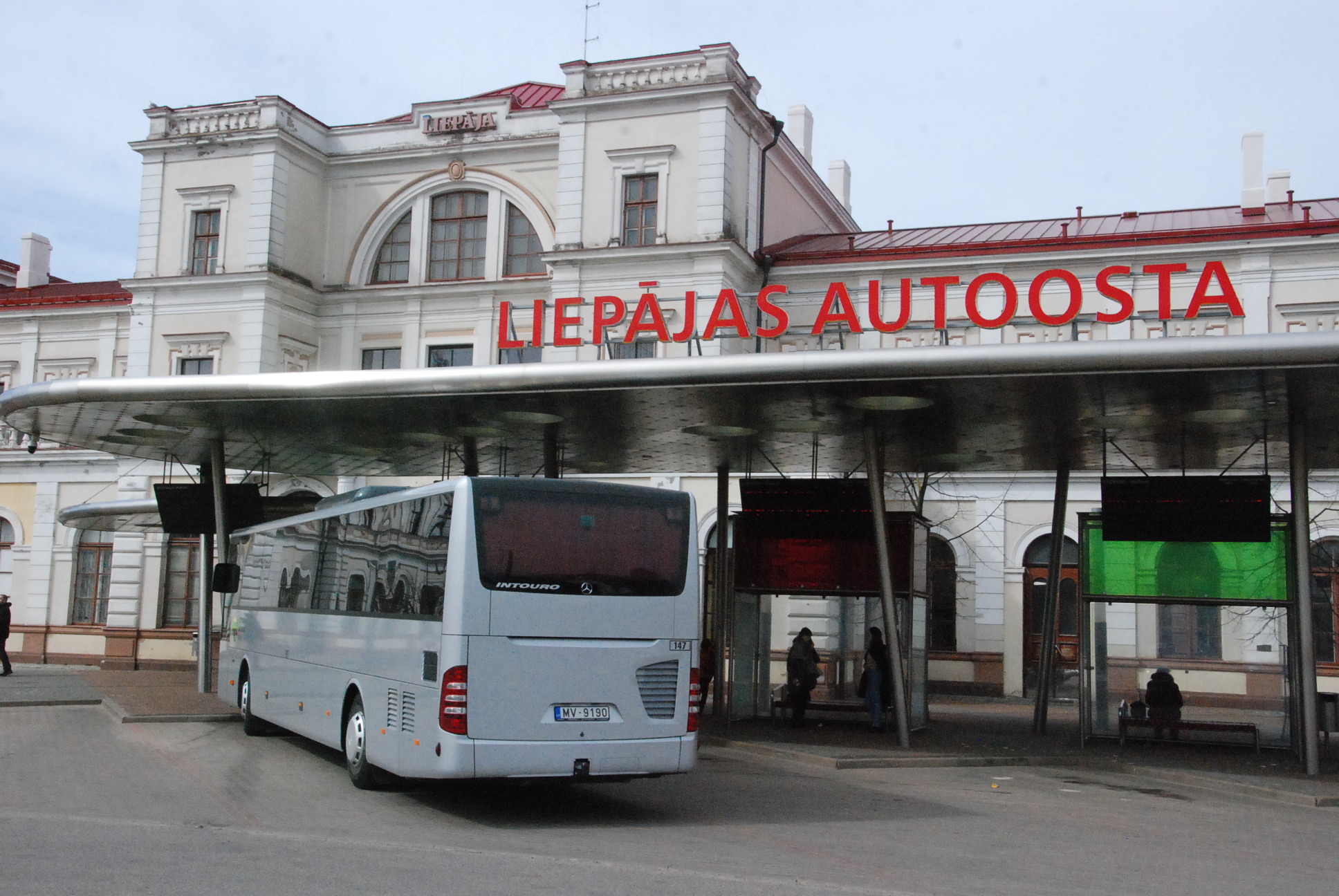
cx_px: 670
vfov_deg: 34.3
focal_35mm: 39
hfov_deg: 49.5
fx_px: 1452
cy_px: 448
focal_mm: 26
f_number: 18
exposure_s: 1/1250
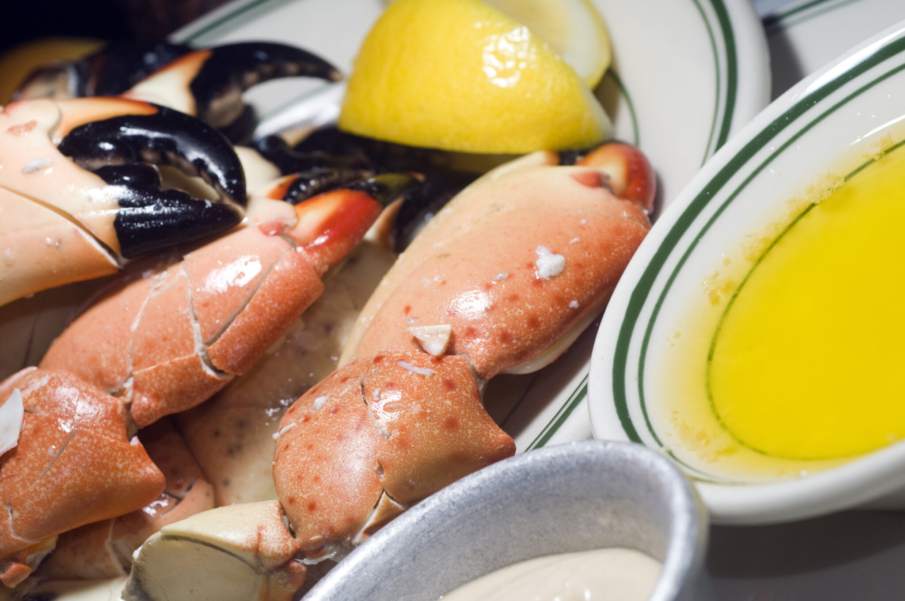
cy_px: 300
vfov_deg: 15.1
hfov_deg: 22.6
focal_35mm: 90
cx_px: 452
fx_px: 2260
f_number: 8
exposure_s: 1/60
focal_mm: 60
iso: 200
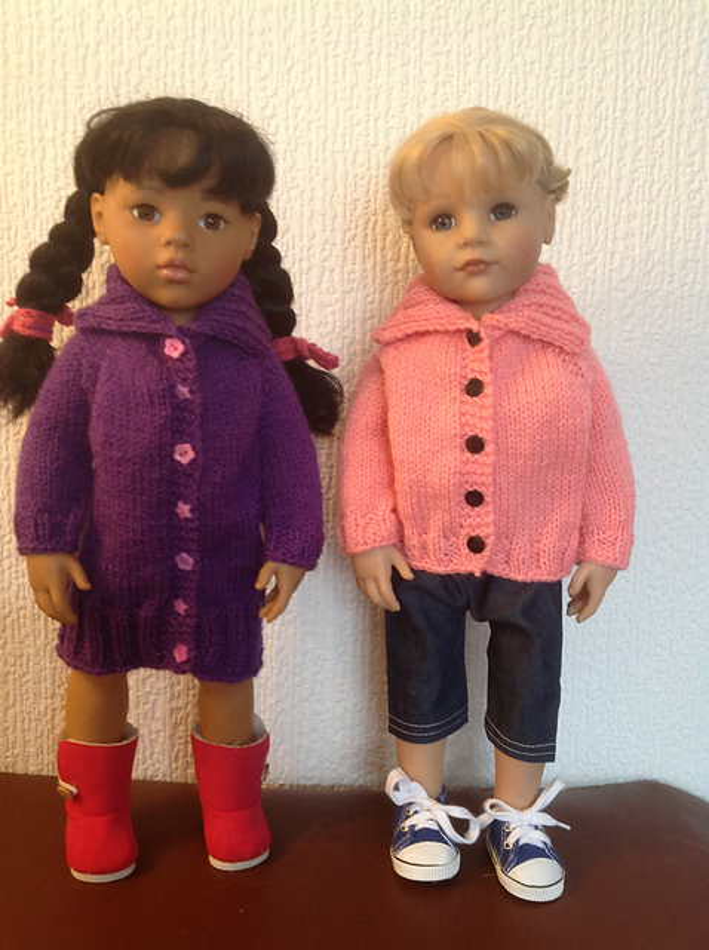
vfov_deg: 52.7
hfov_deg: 40.6
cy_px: 475
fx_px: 958
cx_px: 354
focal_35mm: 35
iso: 125
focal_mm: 4.28
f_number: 2.4
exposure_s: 1/15
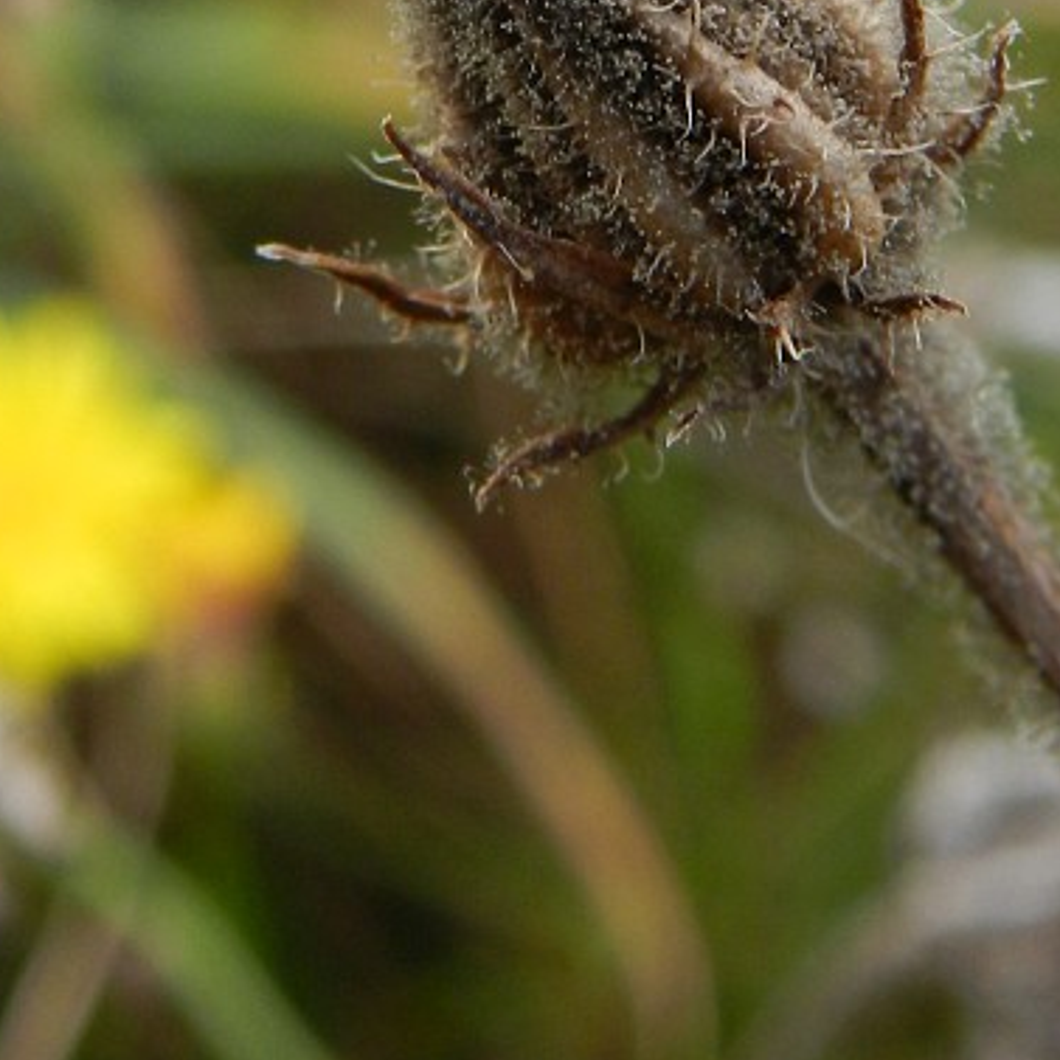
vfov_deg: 18.7
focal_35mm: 90
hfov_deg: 19.3
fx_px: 3118
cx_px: 548
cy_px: -62
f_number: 3.7
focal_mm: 5.6
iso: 160
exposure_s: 1/200
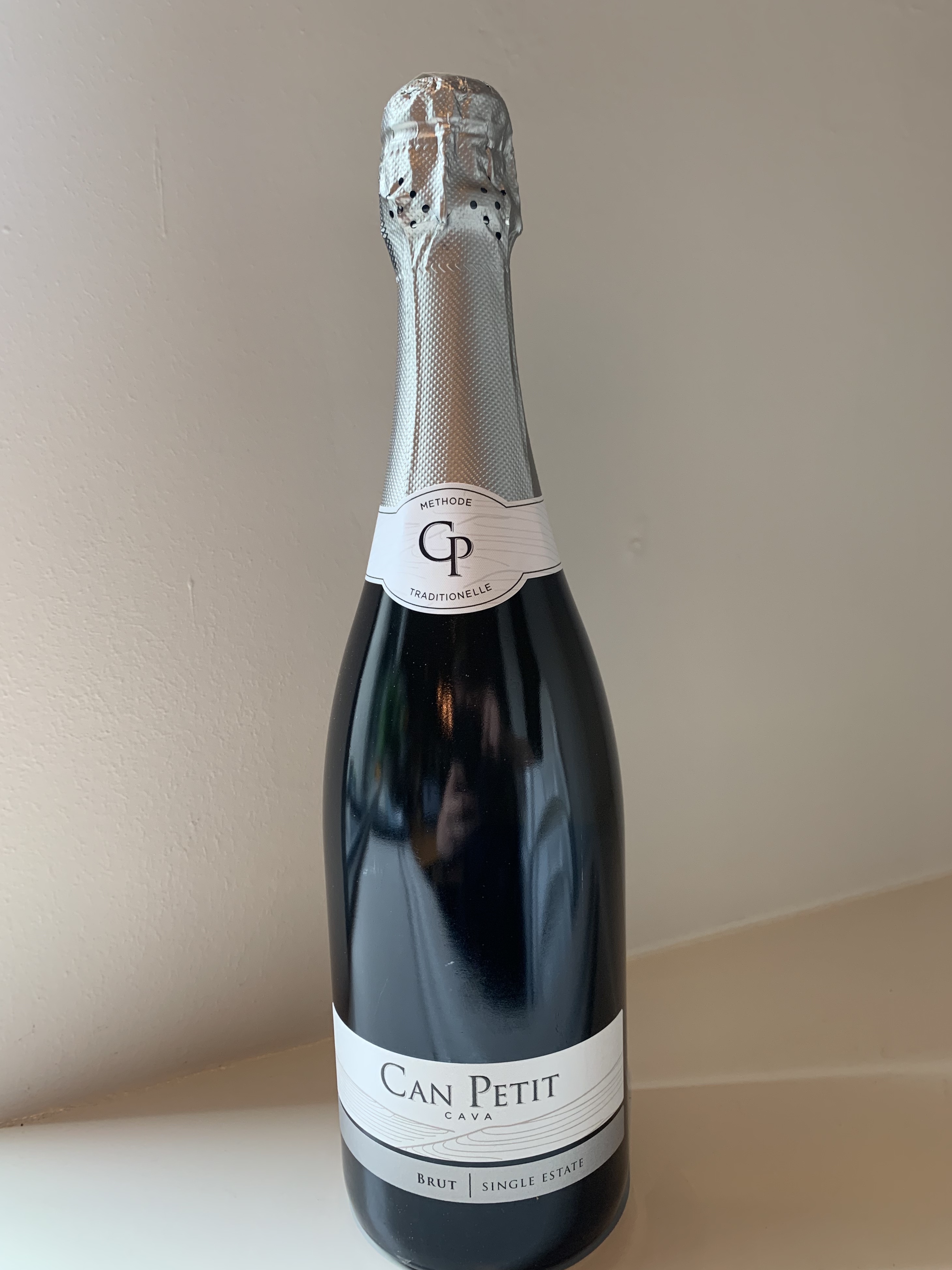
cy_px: 637
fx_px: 990
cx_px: 473
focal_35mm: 27
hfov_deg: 51.4
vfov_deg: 65.3
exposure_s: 1/88
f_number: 1.8
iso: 100
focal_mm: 4.25
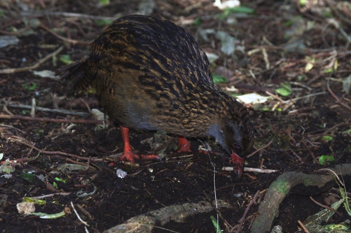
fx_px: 1879
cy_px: 118
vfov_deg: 7.1
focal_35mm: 193
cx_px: 176
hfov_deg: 10.7
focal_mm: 115
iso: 200
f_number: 8
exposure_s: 1/60
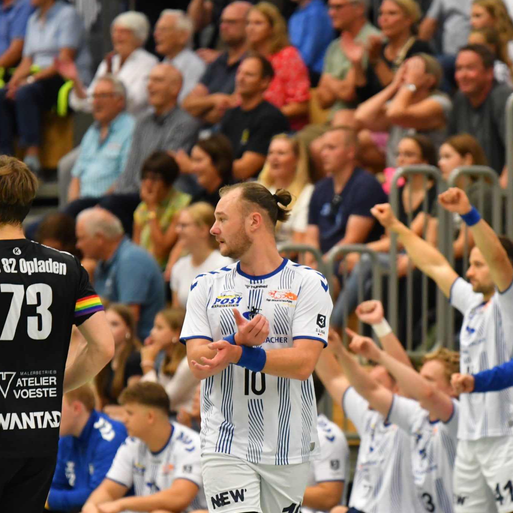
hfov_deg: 3.7
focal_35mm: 477
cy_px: 317
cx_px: 326
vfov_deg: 3.7
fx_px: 7998
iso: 3600
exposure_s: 1/500
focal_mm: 200
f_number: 2.8
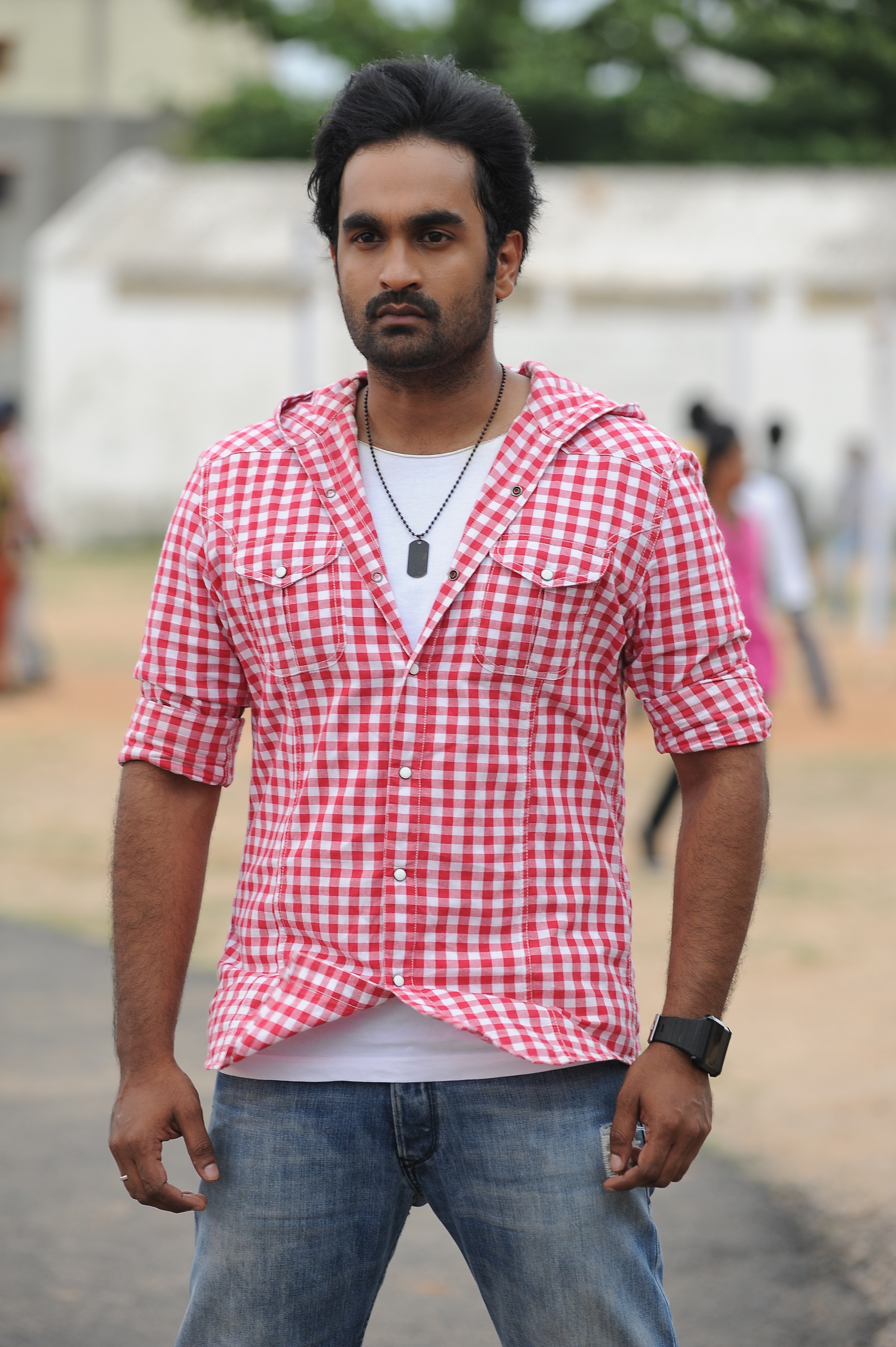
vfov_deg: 13.3
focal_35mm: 155
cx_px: 448
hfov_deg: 8.8
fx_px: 5794
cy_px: 674
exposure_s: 1/250
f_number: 5.6
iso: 400
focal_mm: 155
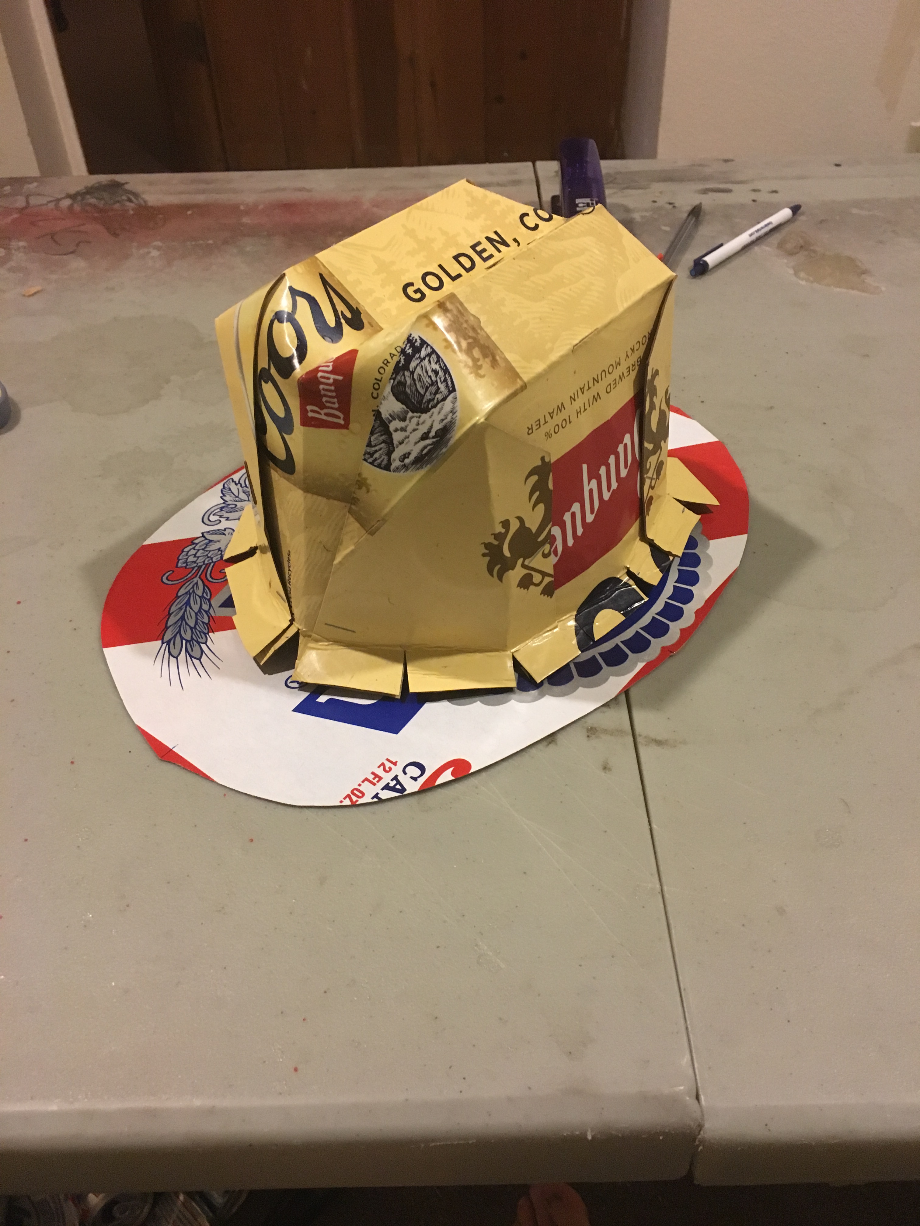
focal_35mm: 29
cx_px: 460
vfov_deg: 61.7
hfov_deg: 48.2
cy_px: 613
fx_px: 1028
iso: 200
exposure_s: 1/24
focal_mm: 4.15
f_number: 2.2
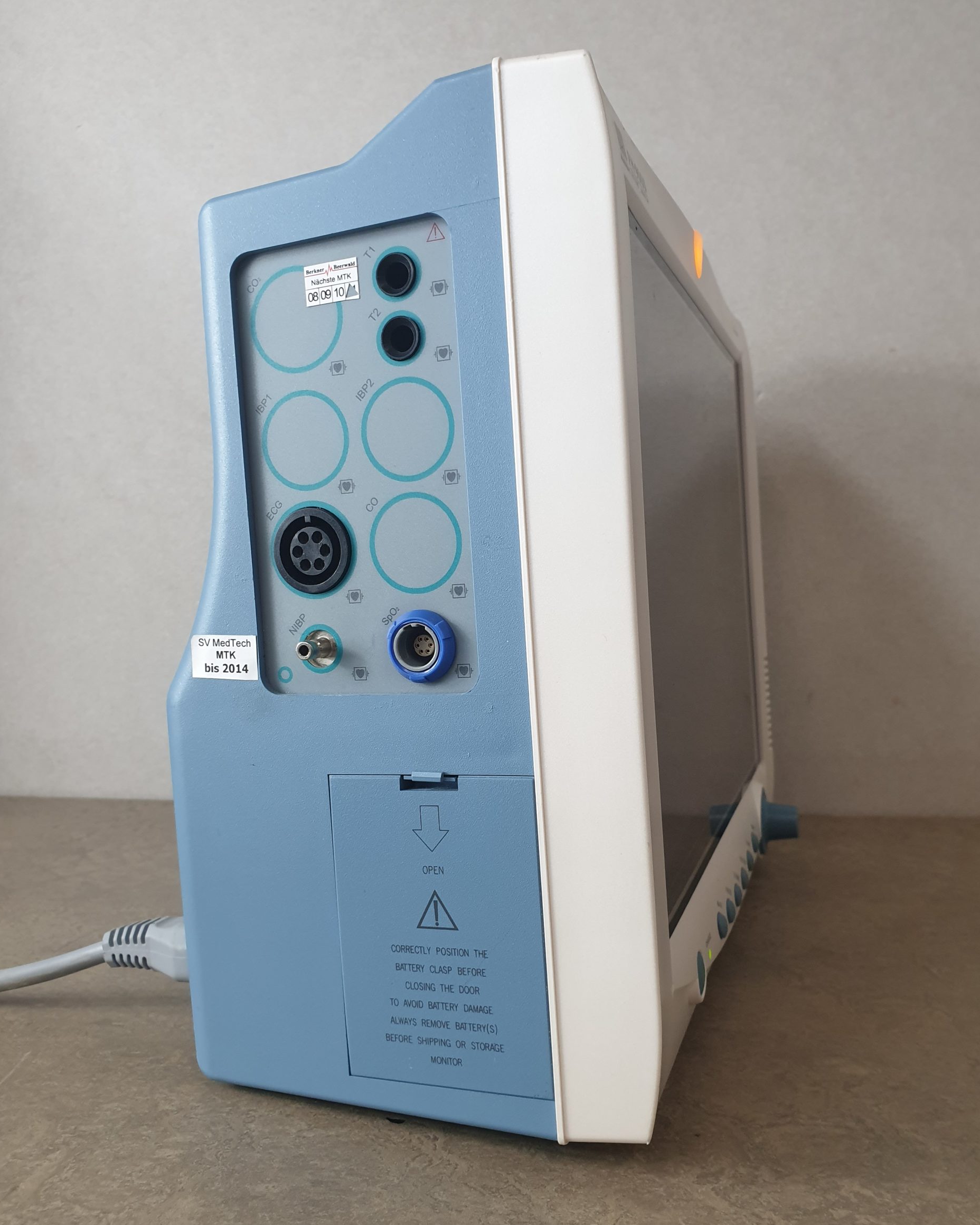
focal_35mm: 28
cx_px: 502
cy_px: 633
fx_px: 1015
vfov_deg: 62.2
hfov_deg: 51.5
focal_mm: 4.3
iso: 160
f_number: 2.4
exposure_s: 1/50
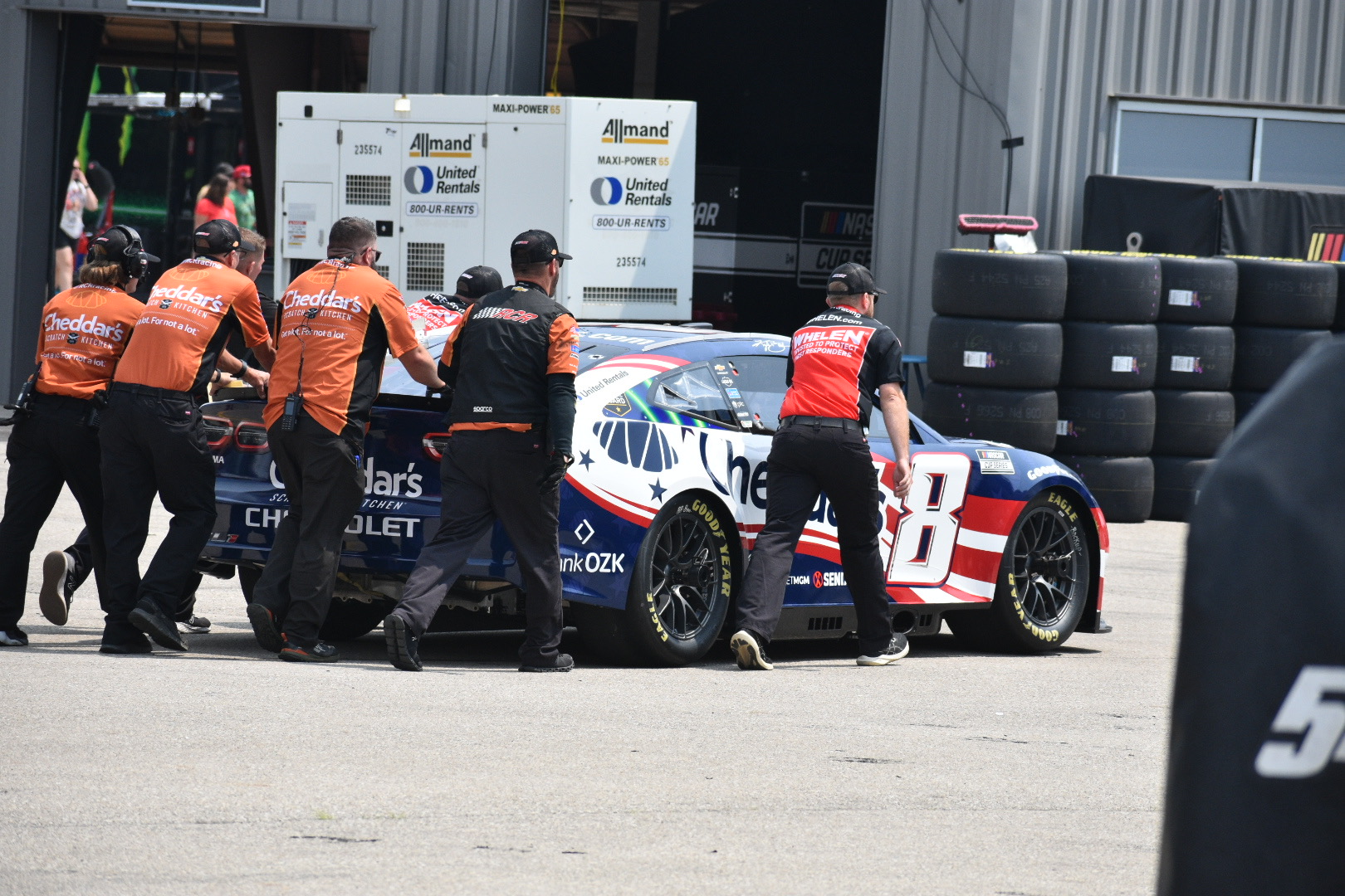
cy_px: 448
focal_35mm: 248
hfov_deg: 8.3
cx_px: 672
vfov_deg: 5.6
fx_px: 9246
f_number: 7.1
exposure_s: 1/3200
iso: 800
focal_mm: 165
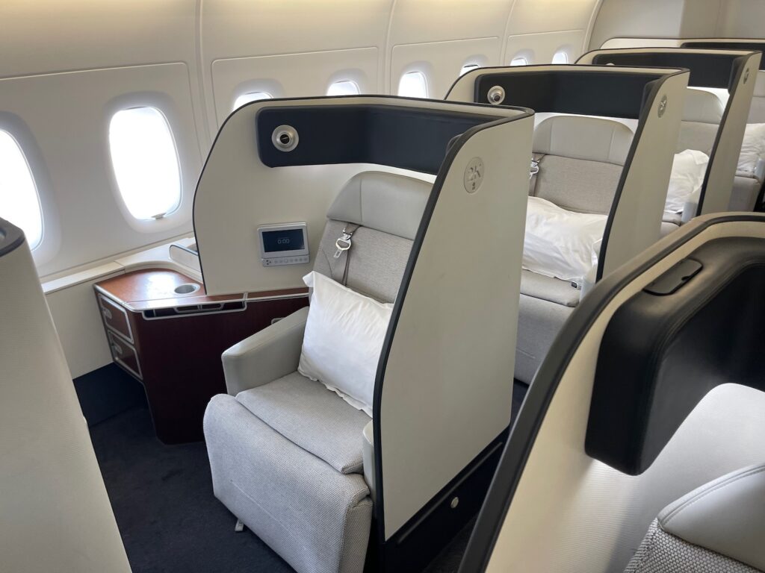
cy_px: 286
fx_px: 575
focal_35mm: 26
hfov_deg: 67.3
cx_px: 382
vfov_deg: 53.1
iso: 125
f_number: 1.6
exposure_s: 1/94
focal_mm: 5.1
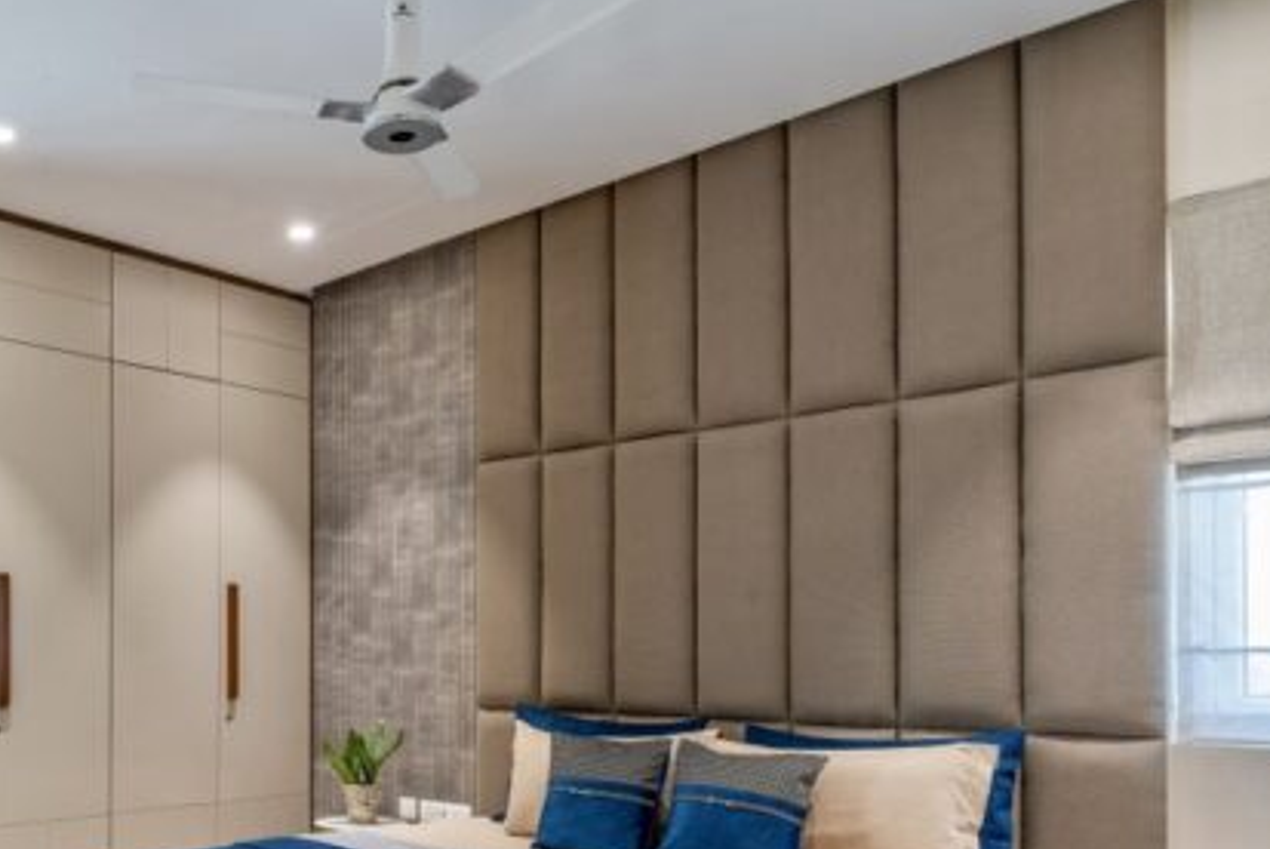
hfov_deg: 55.5
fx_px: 1094
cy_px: 655
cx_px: 234
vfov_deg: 40.9
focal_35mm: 31
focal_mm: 16
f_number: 9
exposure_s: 1/4
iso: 100
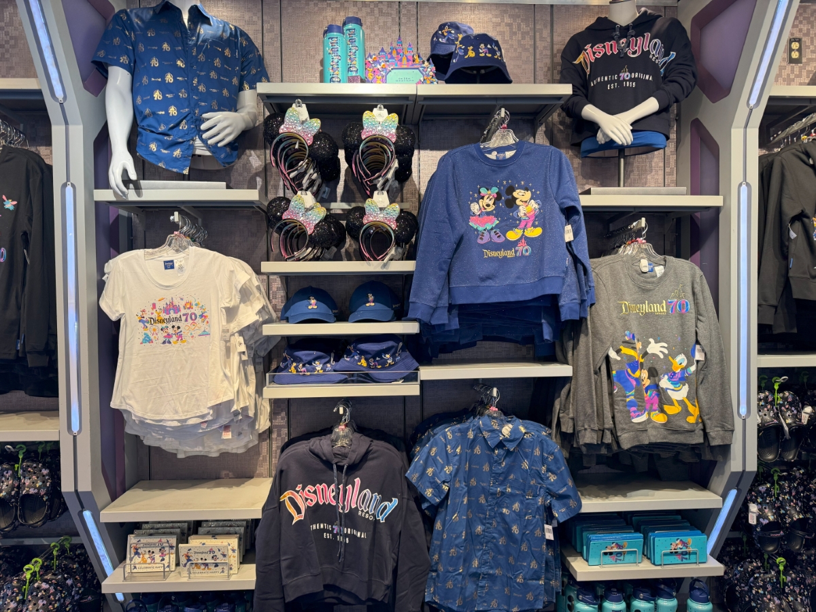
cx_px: 408
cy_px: 306
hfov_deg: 71.6
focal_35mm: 24
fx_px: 566
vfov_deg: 56.8
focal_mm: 6.76
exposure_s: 1/60
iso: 125
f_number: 1.78
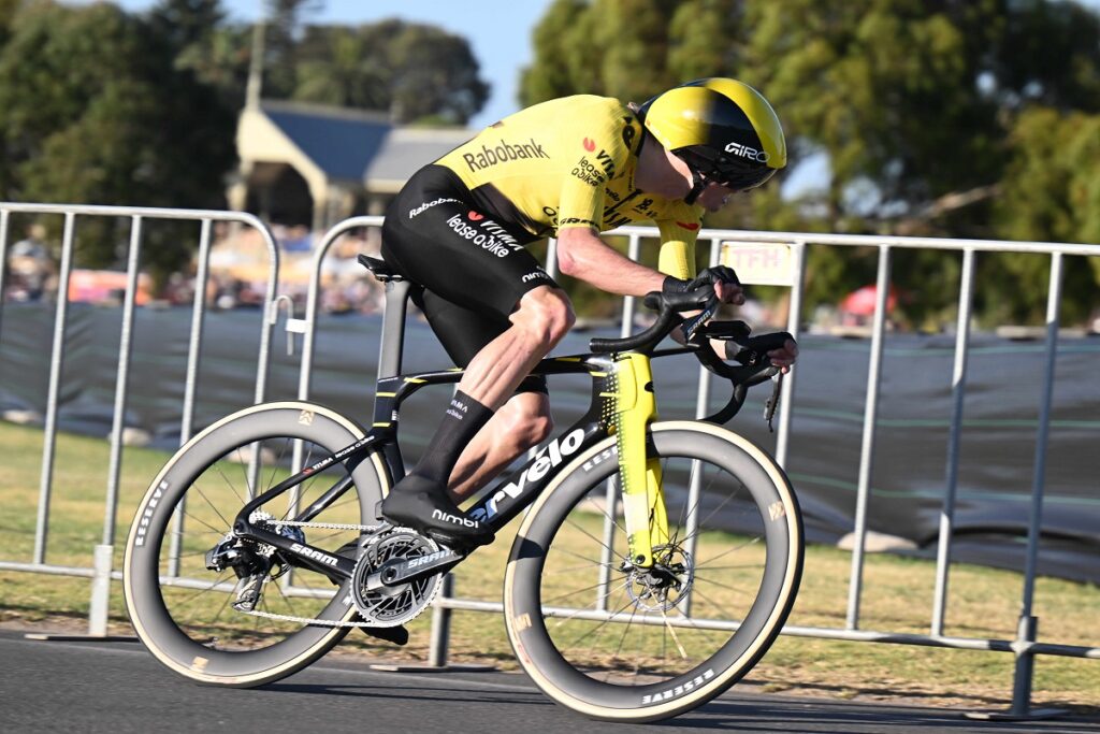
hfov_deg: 11.1
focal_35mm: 185
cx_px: 550
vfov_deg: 7.4
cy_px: 367
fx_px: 5653
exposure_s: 1/1000
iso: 320
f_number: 5.6
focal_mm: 185
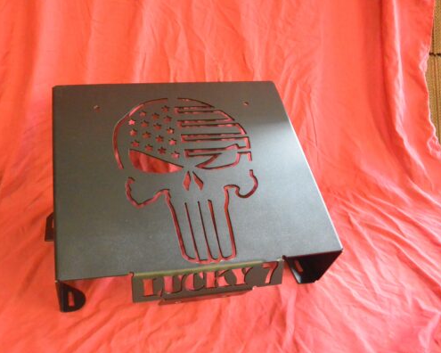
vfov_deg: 44.5
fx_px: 431
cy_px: 176
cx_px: 178
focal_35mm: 33
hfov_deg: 53.9
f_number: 3.5
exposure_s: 1/30
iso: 3200
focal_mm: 11
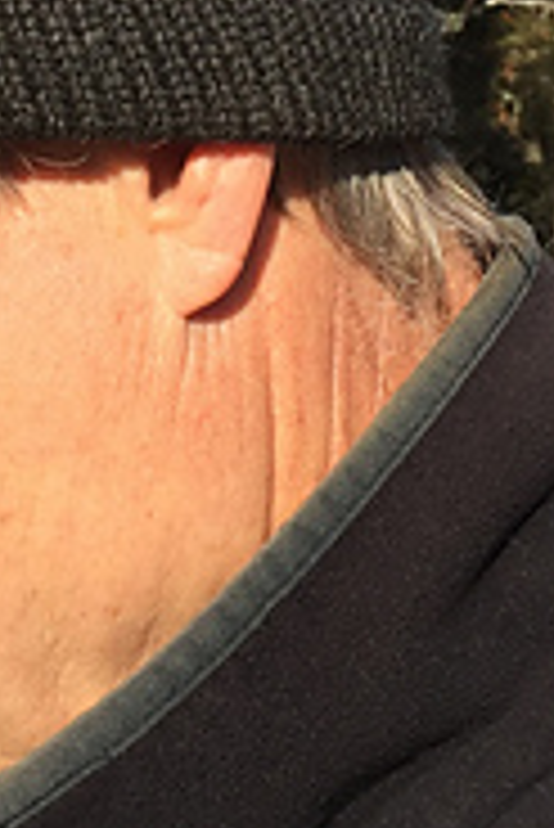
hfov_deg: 13.0
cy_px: -76
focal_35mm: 105
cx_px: 117
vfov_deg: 18.7
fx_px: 2419
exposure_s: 1/1364
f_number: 2.2
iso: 32
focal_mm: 4.15
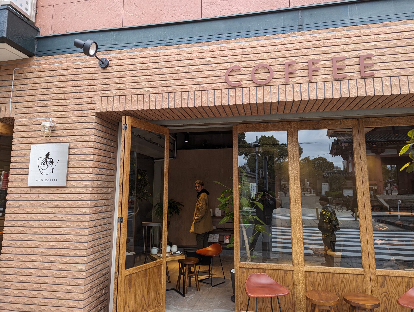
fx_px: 287
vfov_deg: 56.9
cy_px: 156
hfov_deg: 71.5
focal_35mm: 24
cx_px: 207
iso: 100
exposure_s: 1/93.2
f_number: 1.85
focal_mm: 6.81
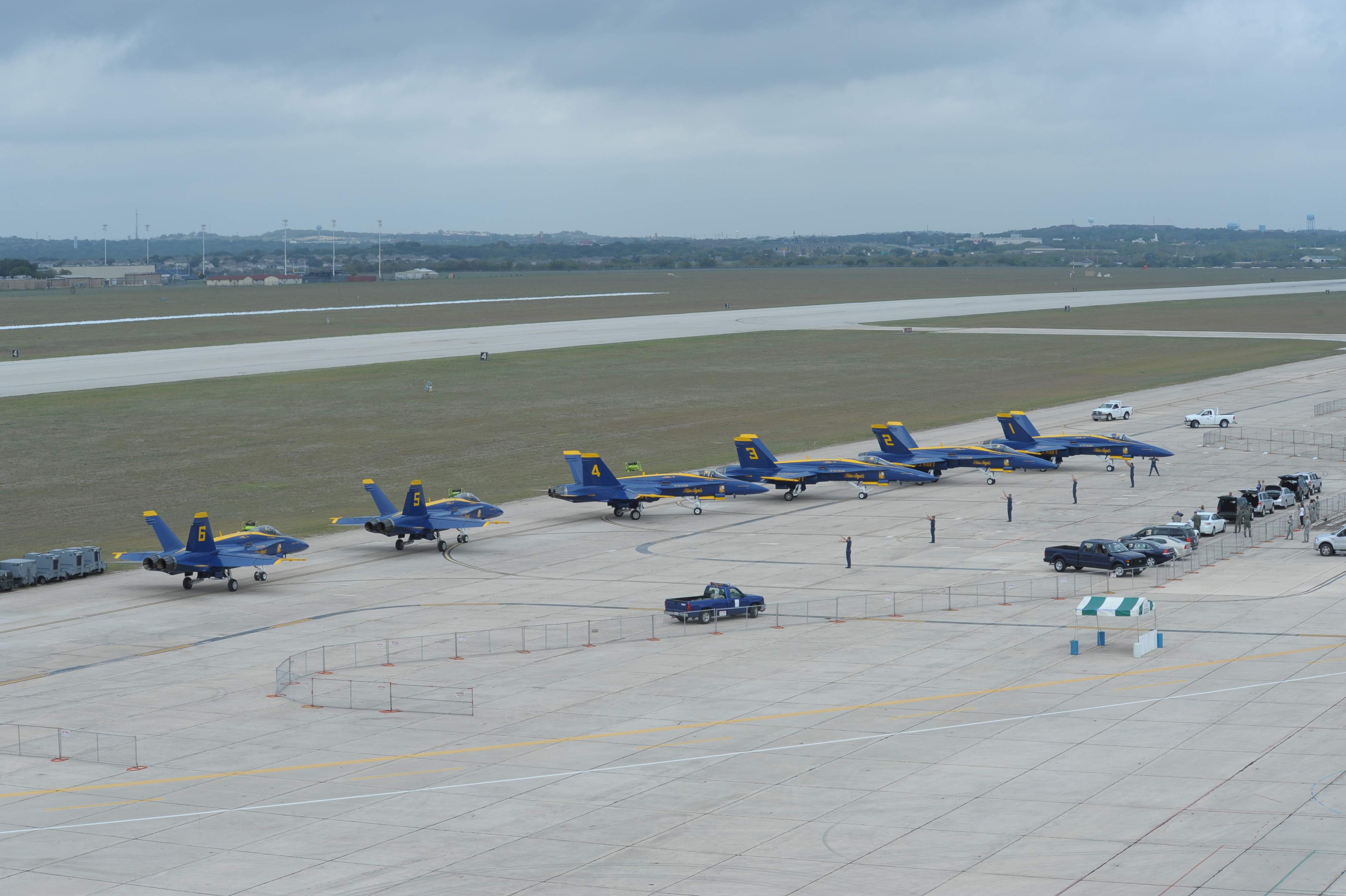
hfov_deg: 25.4
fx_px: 2989
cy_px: 448
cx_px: 673
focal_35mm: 80
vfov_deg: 17.0
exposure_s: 1/200
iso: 320
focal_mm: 80
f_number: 14
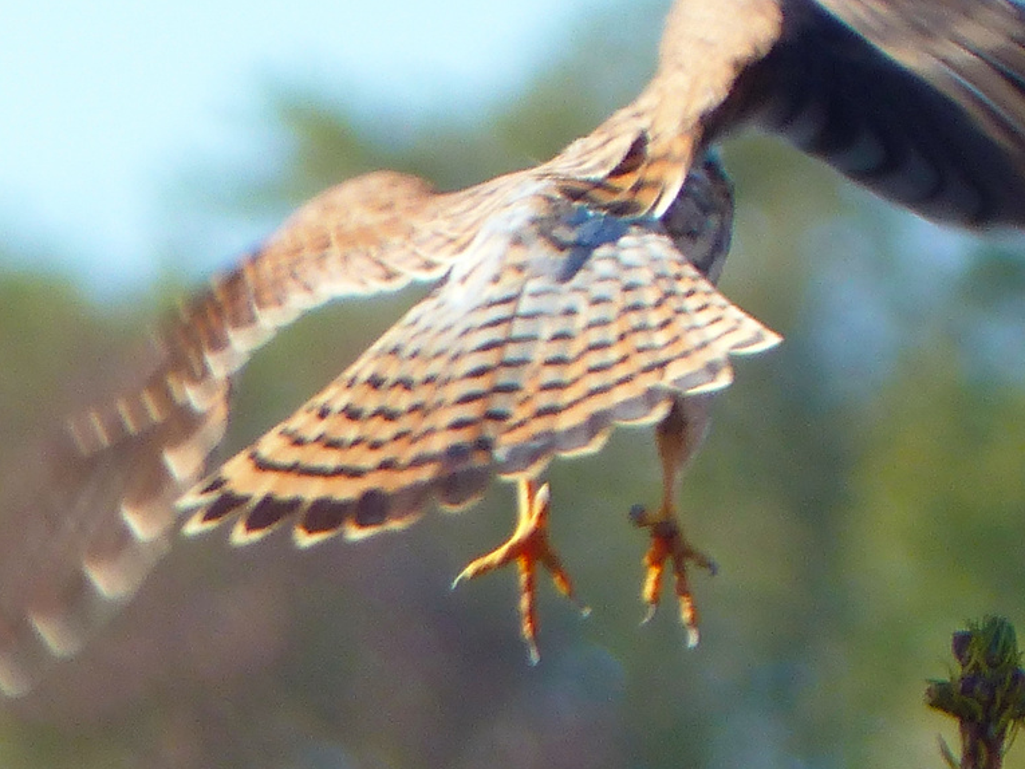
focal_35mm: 2258
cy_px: 272
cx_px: 757
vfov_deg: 0.7
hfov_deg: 0.9
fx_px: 66871
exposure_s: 1/500
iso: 100
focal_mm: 108
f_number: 4
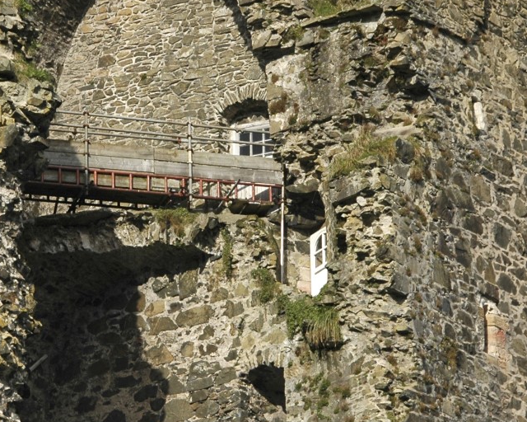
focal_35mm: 339
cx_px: 170
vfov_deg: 4.6
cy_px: 149
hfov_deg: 5.7
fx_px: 5290
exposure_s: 1/640
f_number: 7.1
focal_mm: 95
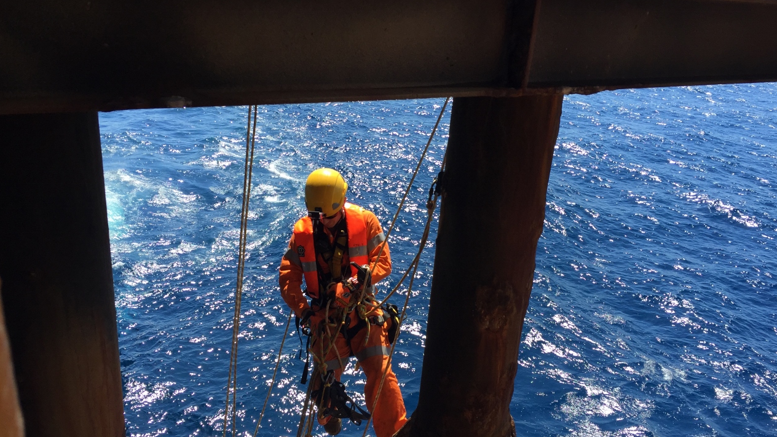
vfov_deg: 36.6
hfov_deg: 61.0
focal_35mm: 32
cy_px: 242
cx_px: 390
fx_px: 659
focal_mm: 4.15
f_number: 2.2
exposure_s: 1/1130
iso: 32
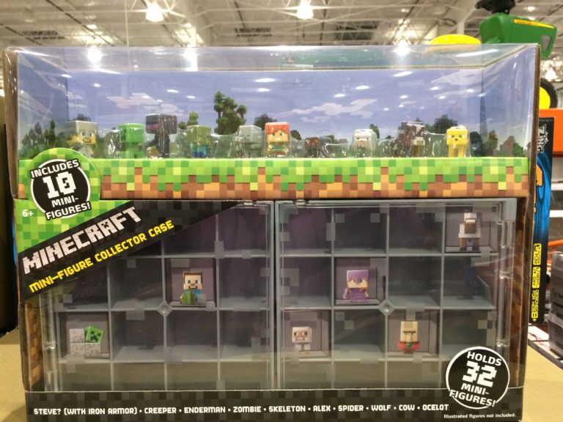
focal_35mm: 29
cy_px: 211
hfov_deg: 61.7
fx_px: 472
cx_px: 282
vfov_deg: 48.2
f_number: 2.2
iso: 200
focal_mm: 4.15
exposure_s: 1/30
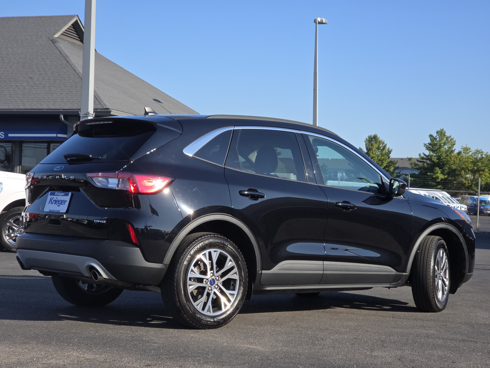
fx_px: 977
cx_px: 245
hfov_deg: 28.2
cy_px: 184
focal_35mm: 69
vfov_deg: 21.3
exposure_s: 1/781
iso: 25
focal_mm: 7
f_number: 2.4
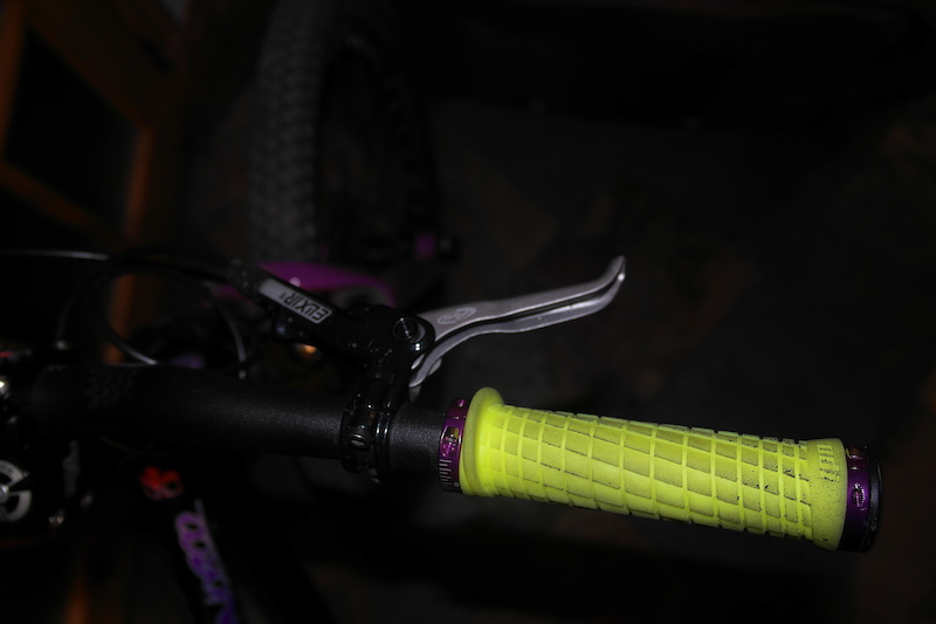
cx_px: 468
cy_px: 312
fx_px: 780
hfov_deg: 61.9
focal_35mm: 30
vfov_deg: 43.6
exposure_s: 1/40
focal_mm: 20
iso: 100
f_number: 3.5
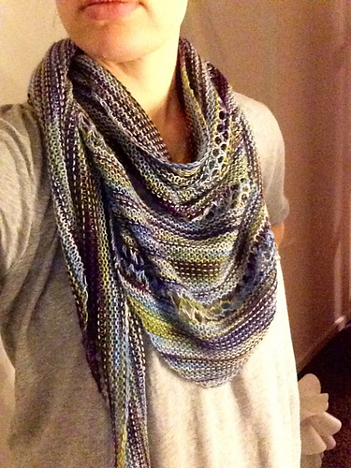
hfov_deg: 40.7
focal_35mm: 35
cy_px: 234
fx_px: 473
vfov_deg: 52.6
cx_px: 176
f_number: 2.4
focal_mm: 2.18
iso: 1000
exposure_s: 1/15
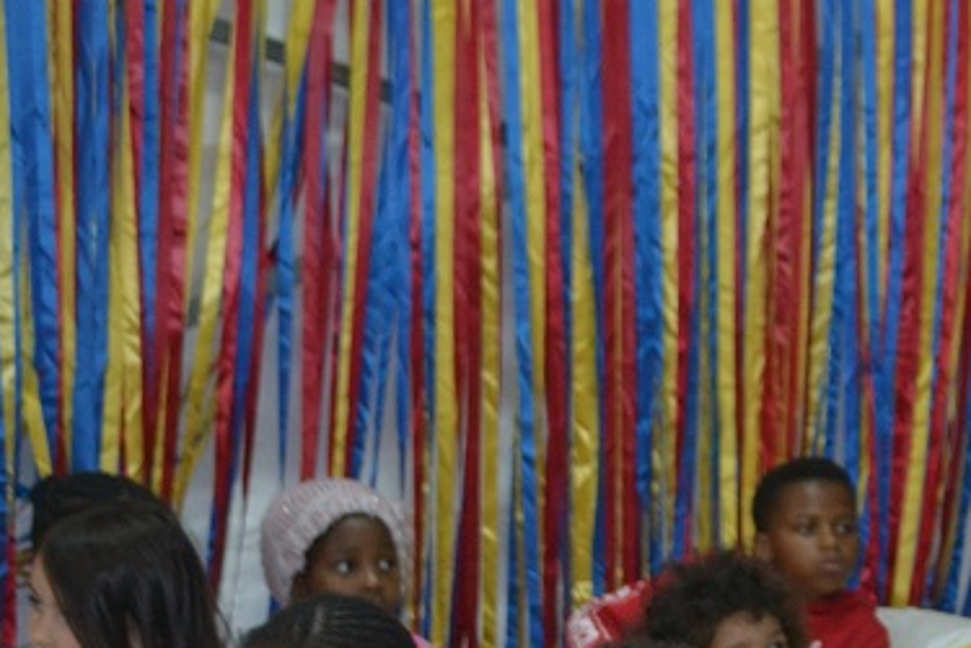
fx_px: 2805
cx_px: 1181
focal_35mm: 104
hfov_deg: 18.6
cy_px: 635
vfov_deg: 13.0
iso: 800
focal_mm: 26
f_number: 4.2
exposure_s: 1/60
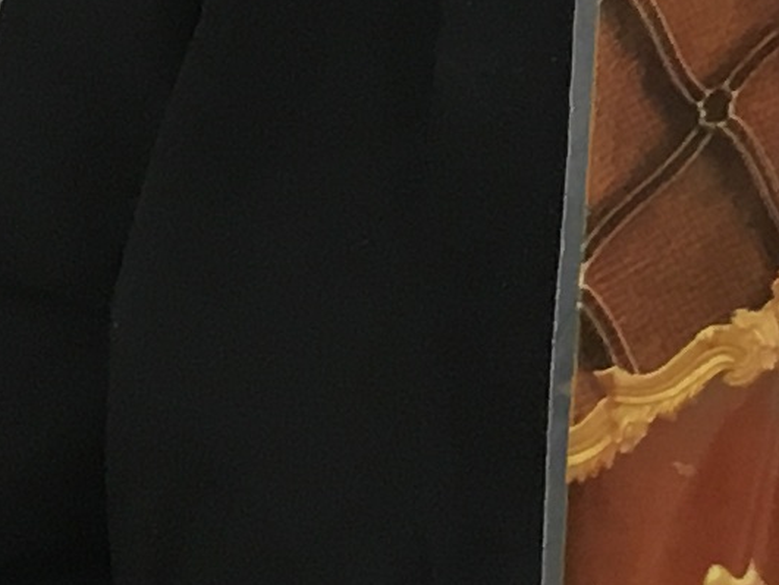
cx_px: 1307
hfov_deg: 8.7
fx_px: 4954
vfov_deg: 6.6
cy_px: -523
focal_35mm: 220
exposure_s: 1/30
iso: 64
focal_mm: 4.15
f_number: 2.2
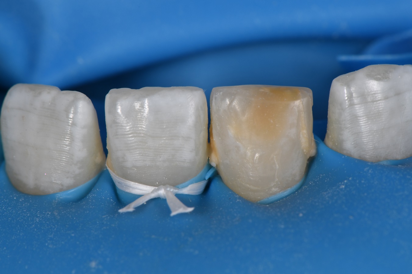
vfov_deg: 8.7
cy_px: 137
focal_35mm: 157
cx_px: 206
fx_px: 1796
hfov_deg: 13.1
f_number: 32
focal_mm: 105
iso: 200
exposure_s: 1/160
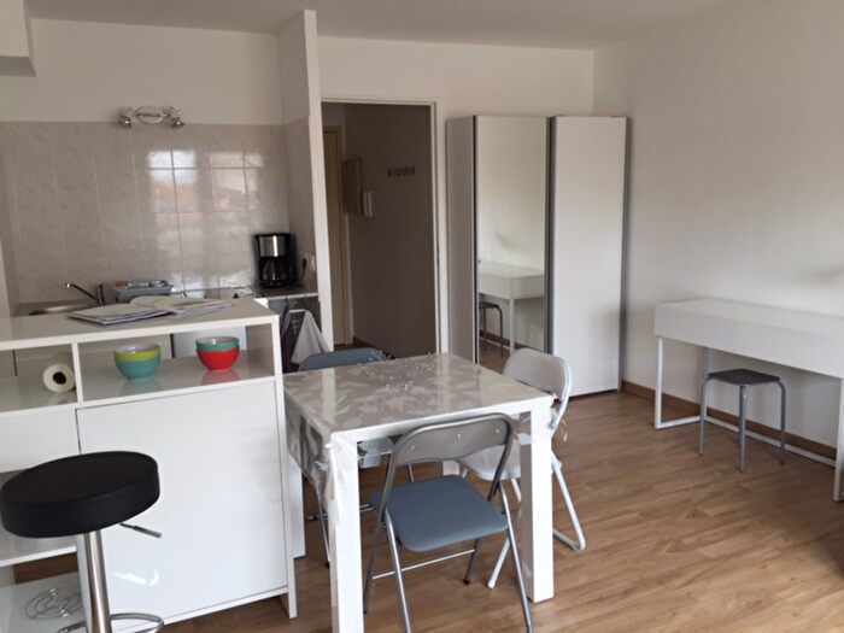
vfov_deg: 48.2
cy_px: 316
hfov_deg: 61.7
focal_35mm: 29
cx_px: 422
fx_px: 707
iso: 40
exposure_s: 1/50
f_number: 2.2
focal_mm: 4.15
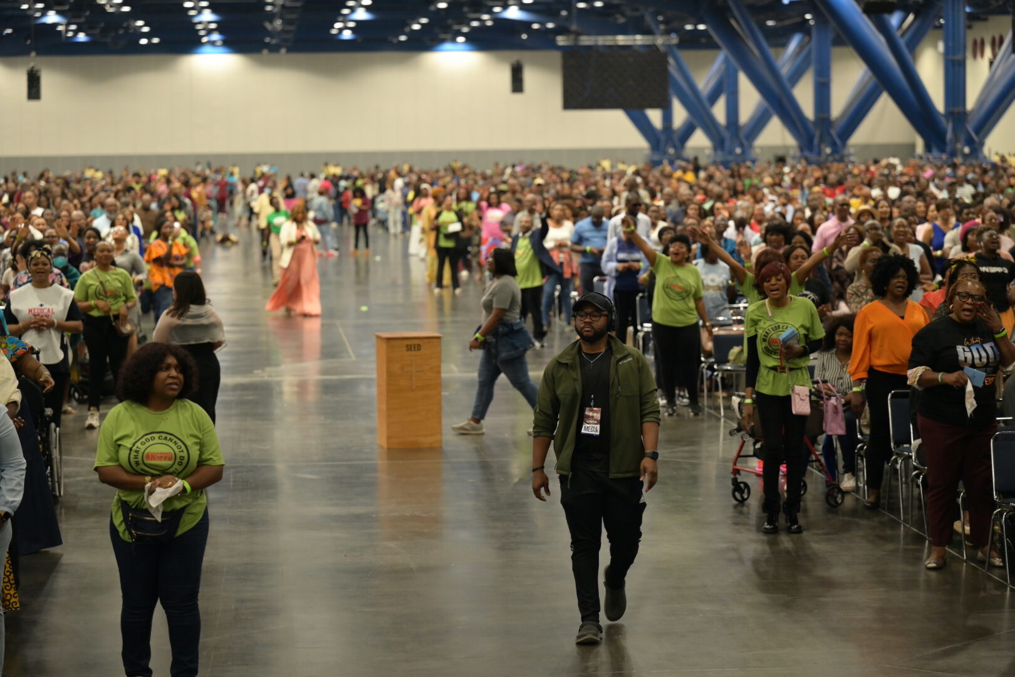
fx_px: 2706
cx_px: 508
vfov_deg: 14.3
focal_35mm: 96
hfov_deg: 21.2
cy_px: 338
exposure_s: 1/160
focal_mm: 96
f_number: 2.8
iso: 1600
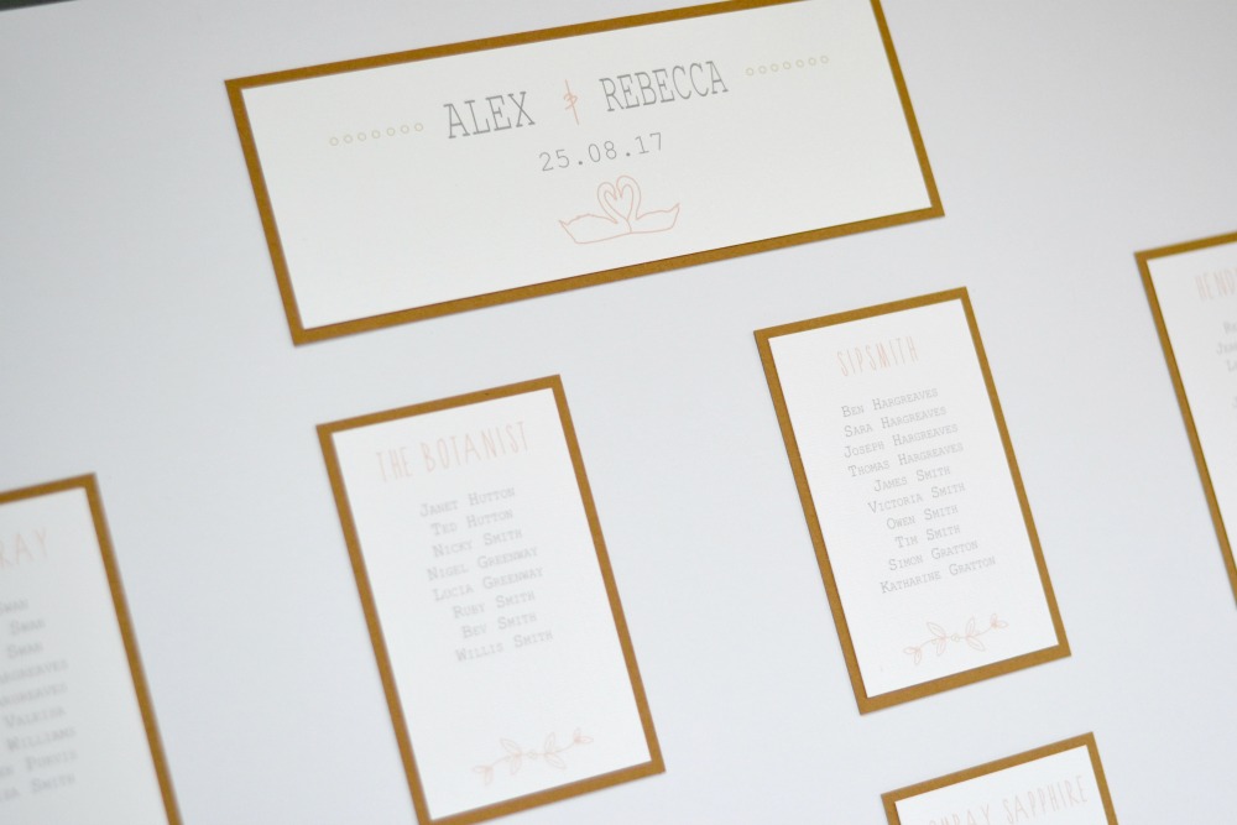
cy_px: 412
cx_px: 618
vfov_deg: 18.2
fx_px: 2577
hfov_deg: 27.0
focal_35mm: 75
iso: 400
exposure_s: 1/800
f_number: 2
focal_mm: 50
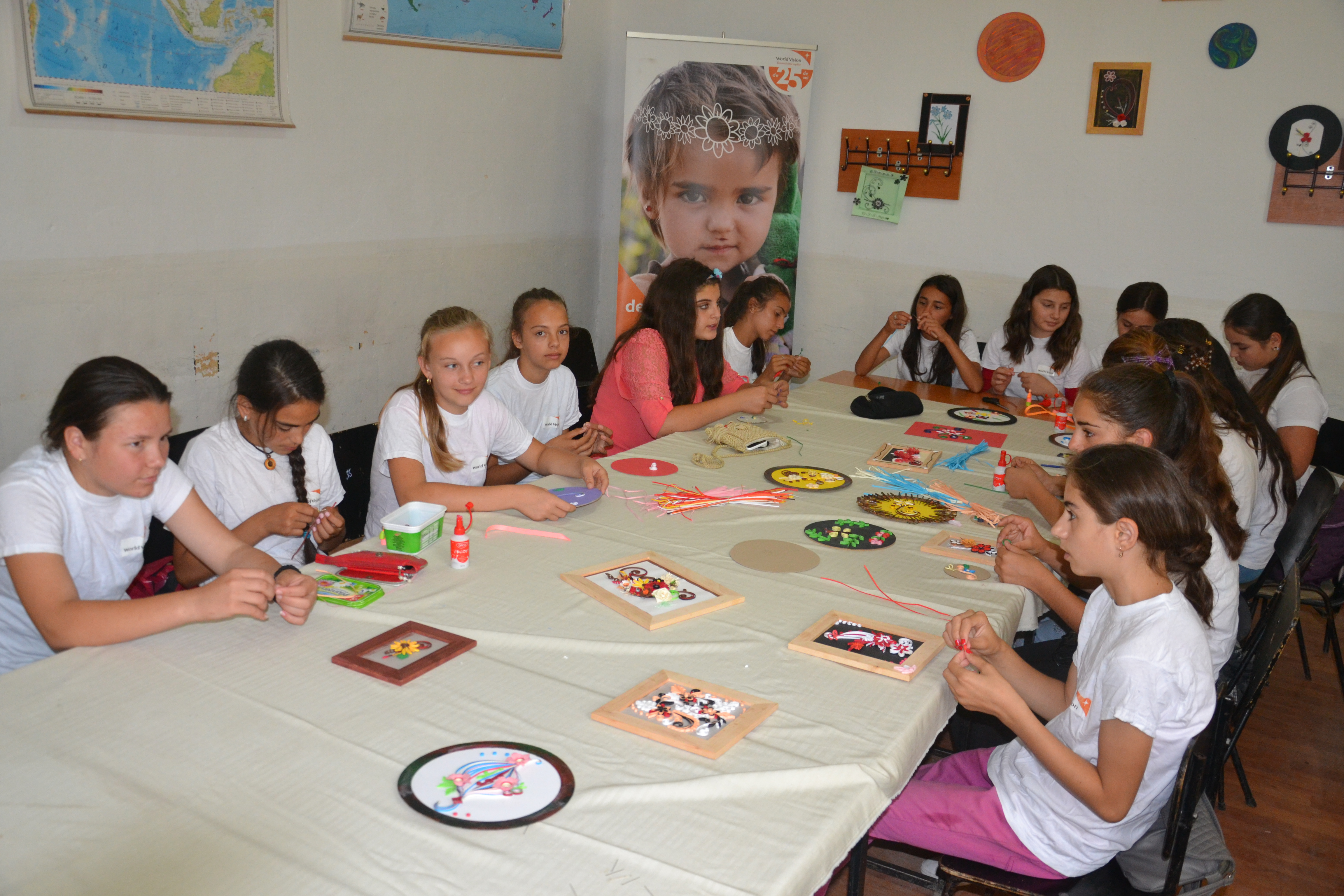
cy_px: 448
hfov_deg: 59.5
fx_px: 1176
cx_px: 672
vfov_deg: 41.7
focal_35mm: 32
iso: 1100
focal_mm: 21
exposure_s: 1/60
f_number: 3.8
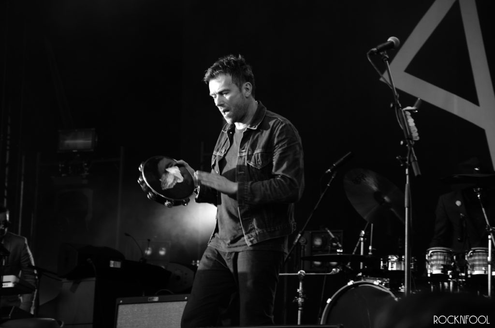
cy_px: 164
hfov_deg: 13.1
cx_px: 248
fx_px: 2161
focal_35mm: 158
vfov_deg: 8.7
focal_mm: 105
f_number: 5.6
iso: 400
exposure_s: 1/100
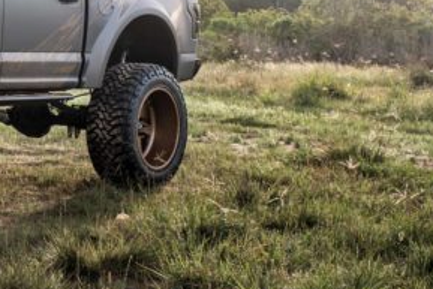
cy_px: -67
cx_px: -161
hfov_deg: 15.9
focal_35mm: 121
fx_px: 1456
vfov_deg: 11.1
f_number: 8
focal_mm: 40
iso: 250
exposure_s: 1/100
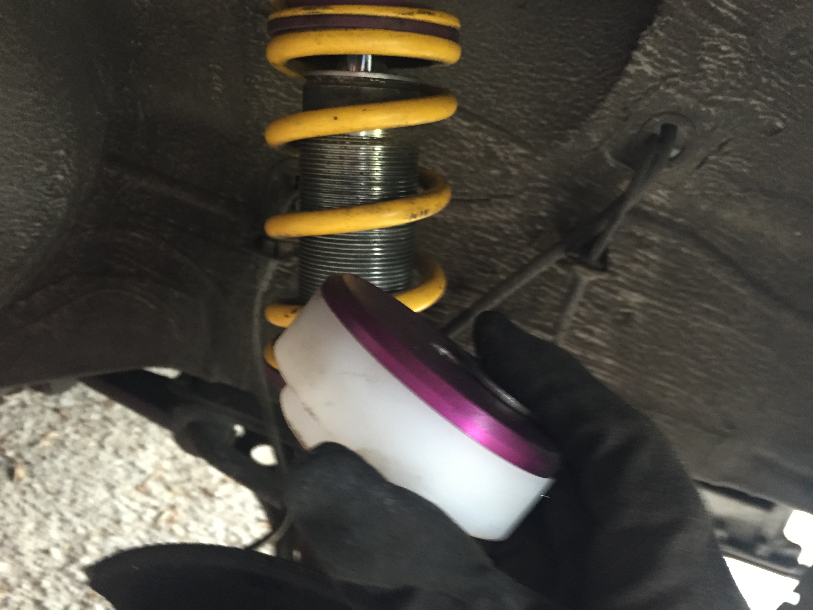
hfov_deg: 61.7
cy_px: 305
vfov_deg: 48.2
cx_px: 406
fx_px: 681
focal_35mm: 29
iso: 250
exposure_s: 1/17
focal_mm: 4.15
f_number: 2.2
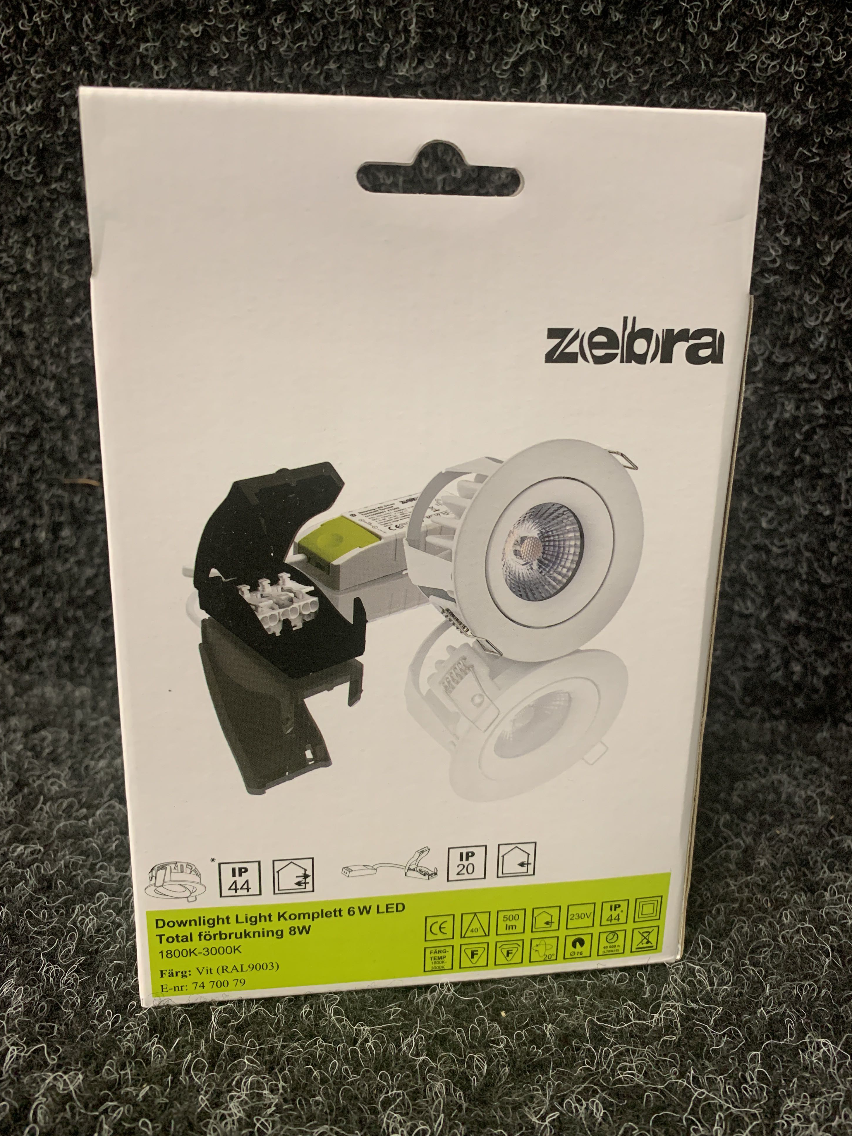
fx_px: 886
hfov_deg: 51.4
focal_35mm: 27
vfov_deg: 65.3
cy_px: 550
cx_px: 425
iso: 250
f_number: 1.8
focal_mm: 4.25
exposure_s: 1/60
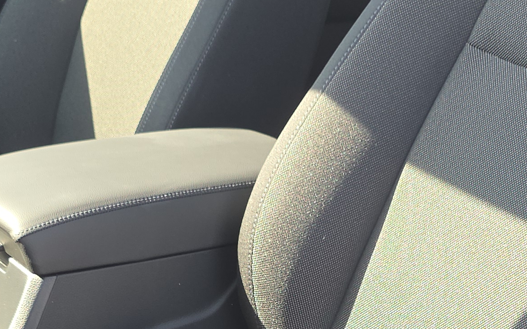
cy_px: 465
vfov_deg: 14.8
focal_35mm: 83
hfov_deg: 24.9
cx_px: 281
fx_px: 1192
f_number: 1.7
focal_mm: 6.3
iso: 25
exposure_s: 1/120
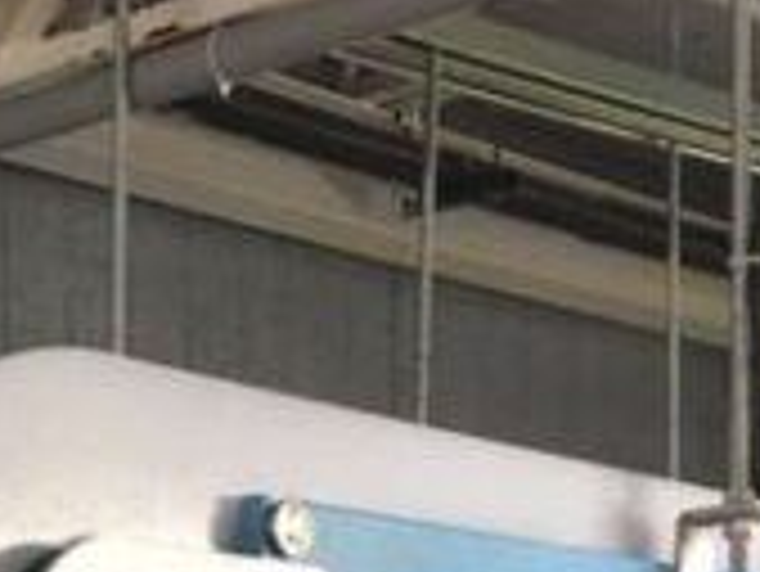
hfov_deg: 18.8
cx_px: 81
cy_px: 973
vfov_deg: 13.2
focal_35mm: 103
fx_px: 2263
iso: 80
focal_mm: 4.15
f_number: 2.2
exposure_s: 1/30
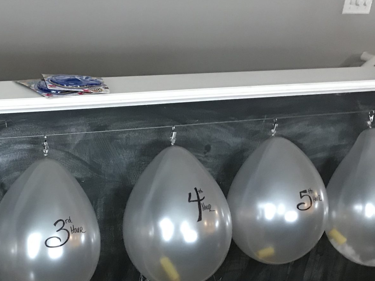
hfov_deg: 31.0
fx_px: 661
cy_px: 255
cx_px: 86
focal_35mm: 61
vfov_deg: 23.4
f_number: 1.8
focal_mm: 3.99
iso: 100
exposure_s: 1/12
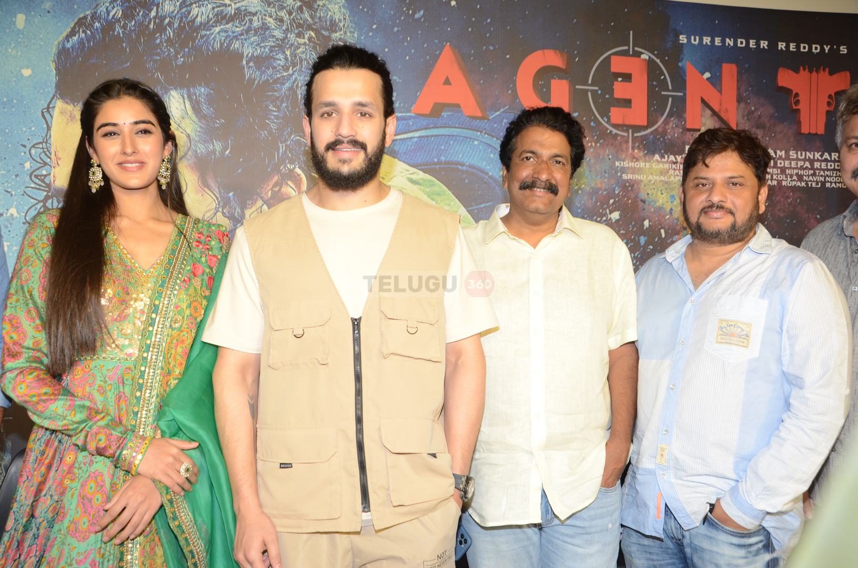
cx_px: 429
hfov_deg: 57.3
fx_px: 785
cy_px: 284
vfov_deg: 39.8
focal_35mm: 33
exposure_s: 1/125
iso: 400
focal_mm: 22
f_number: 7.1
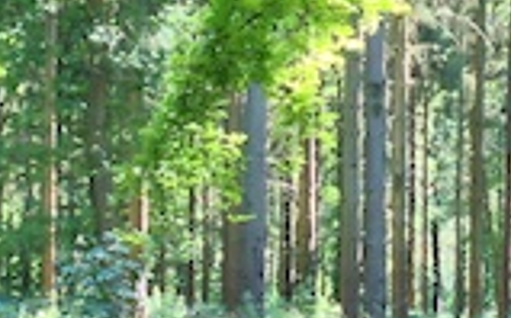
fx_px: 2448
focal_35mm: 176
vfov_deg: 7.4
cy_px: 80
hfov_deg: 11.9
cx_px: 273
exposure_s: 1/40
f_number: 2.4
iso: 64
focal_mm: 4.13
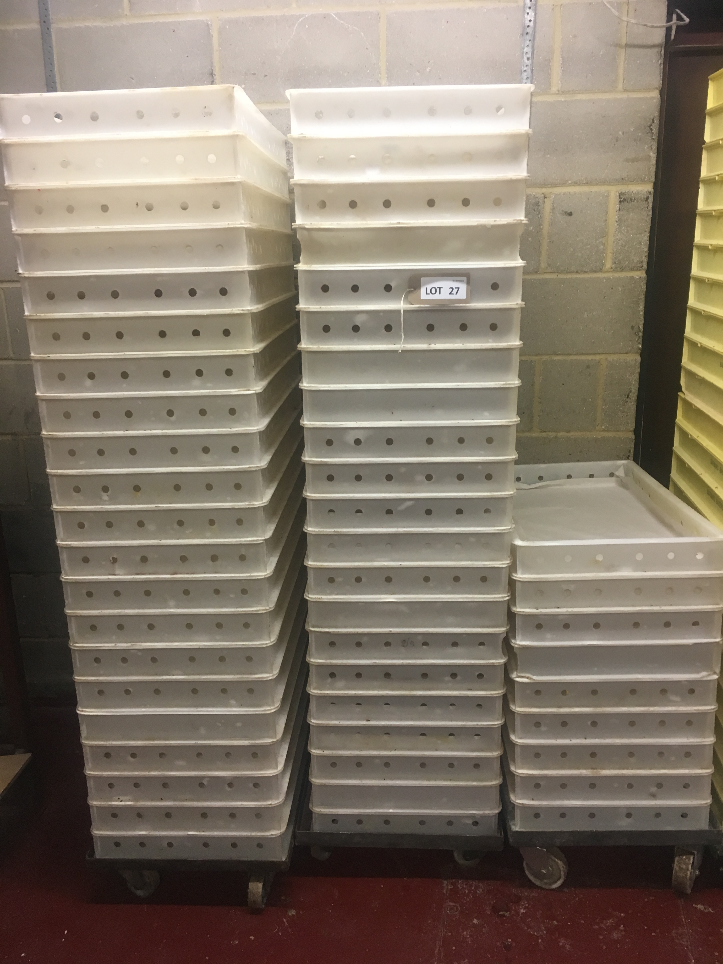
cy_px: 482
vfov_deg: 61.7
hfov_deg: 48.2
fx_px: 808
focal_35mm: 29
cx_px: 362
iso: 100
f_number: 2.2
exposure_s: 1/33
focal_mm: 4.15
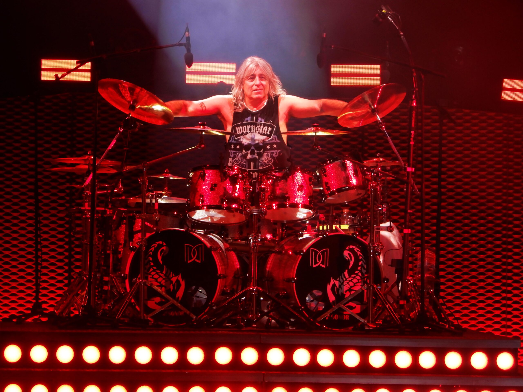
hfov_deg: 7.2
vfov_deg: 5.4
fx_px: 4155
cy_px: 196
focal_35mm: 275
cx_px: 262
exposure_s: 1/60
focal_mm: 49.1
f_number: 6.3
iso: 450
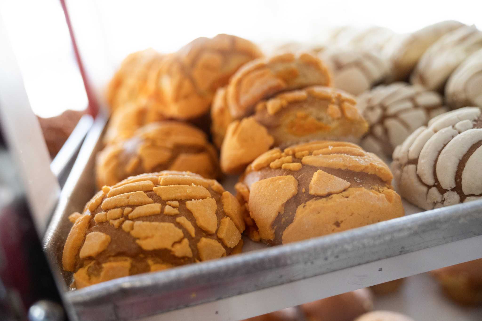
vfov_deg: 40.0
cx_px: 241
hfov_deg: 57.2
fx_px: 442
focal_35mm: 33
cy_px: 160
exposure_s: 1/1000
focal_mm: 33
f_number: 2.8
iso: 1600
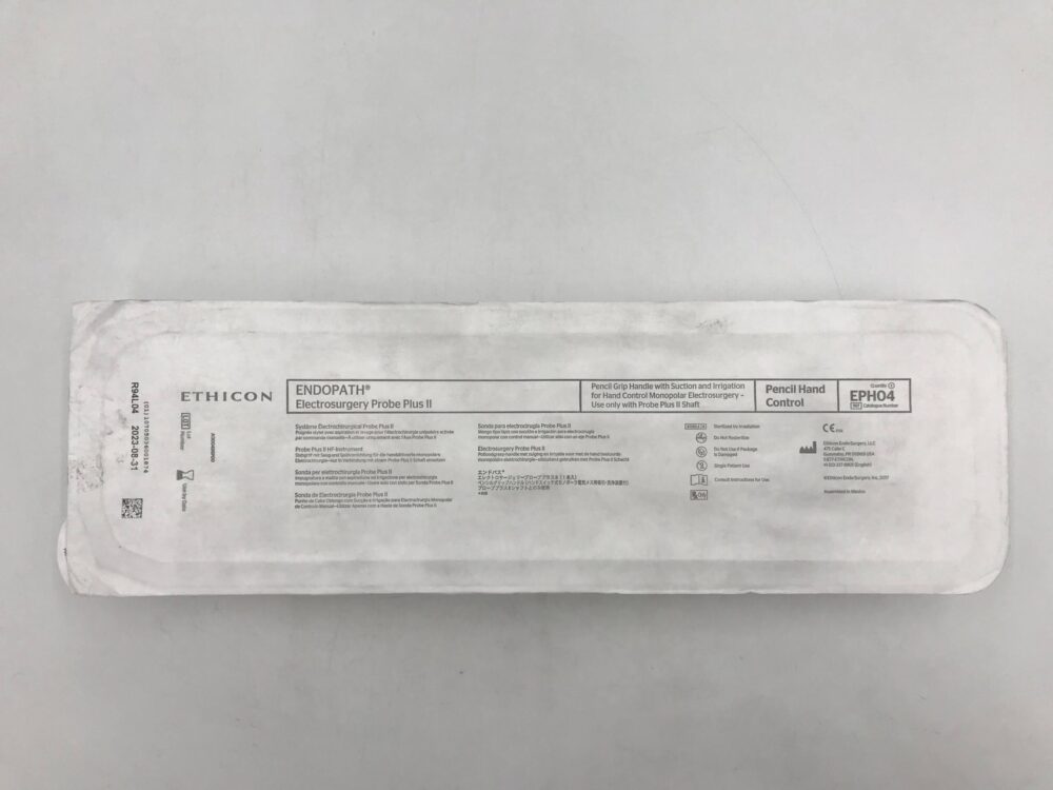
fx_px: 852
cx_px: 526
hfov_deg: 63.4
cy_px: 395
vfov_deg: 49.7
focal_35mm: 28
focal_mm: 3.99
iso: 20
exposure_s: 1/349
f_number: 1.8
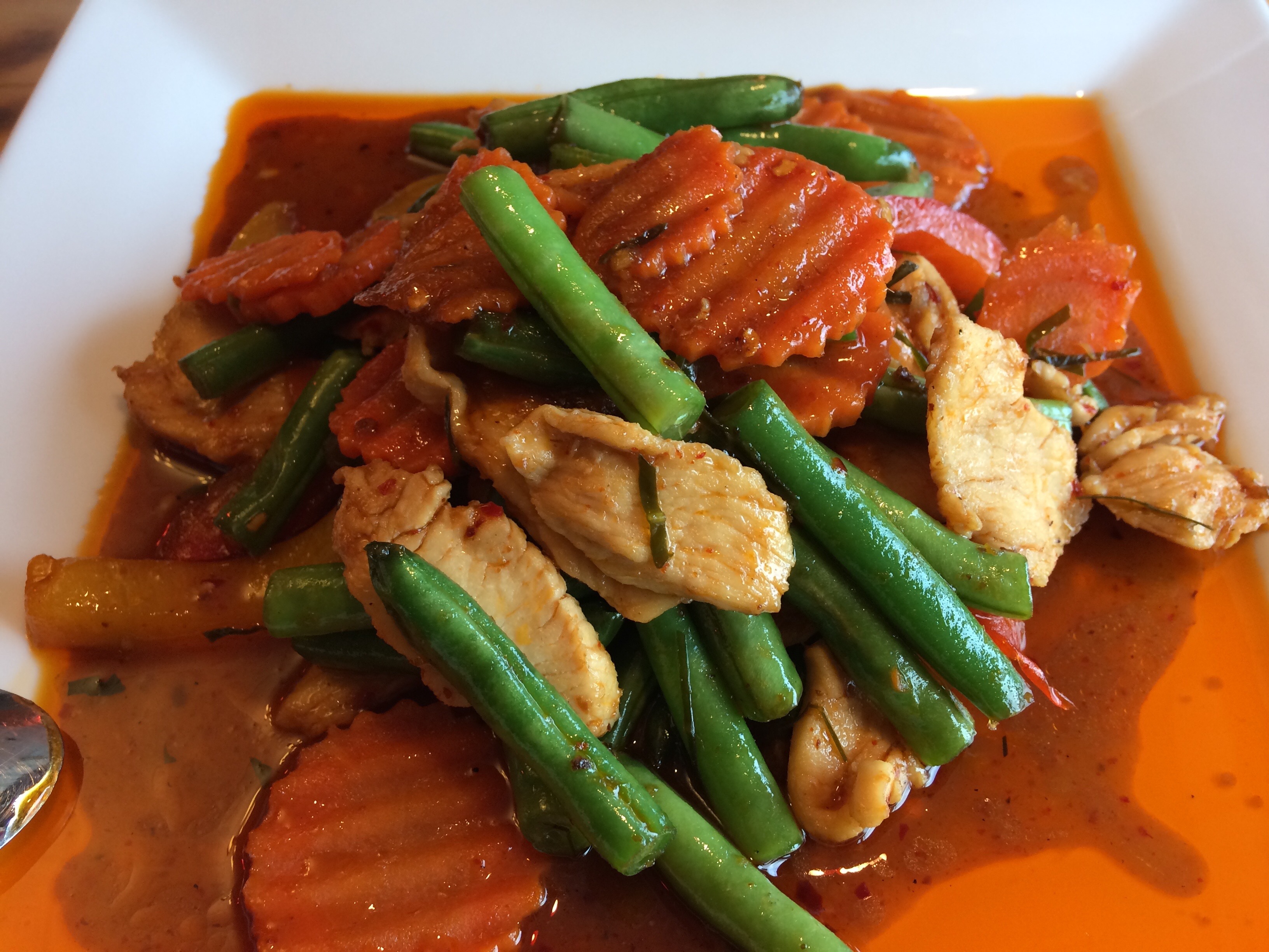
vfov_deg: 48.2
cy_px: 476
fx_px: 1063
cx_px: 634
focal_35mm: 29
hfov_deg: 61.7
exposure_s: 1/30
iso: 64
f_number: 2.2
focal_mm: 4.15
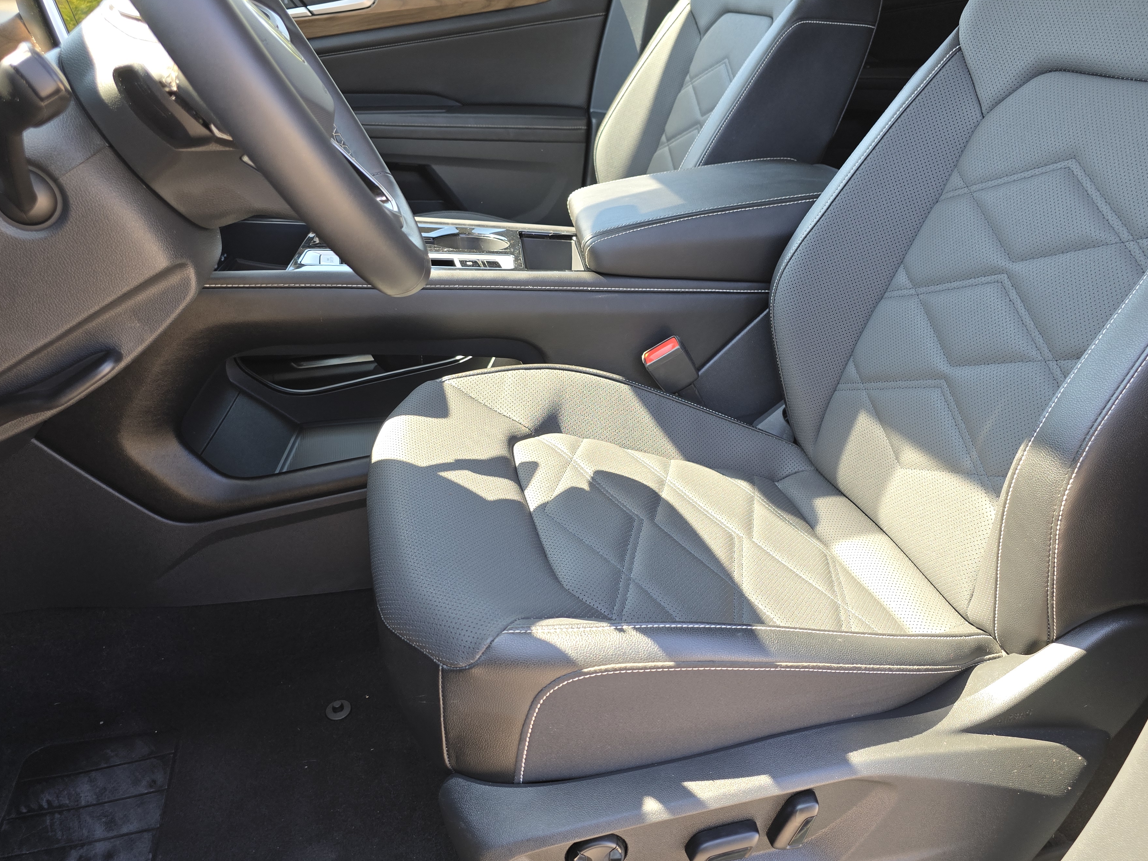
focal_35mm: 26
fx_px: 862
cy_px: 436
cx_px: 614
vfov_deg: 53.1
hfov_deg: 67.2
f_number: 1.7
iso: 64
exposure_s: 1/180
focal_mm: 6.3
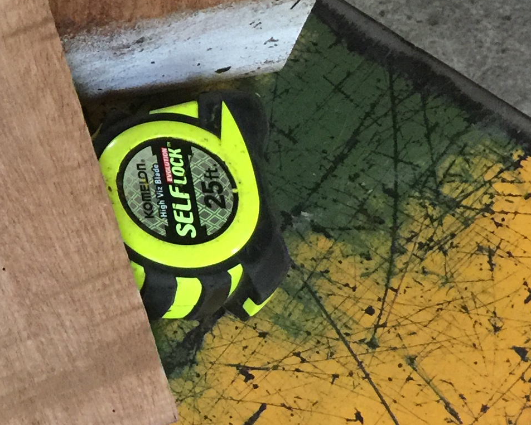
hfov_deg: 18.2
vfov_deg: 15.6
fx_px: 1525
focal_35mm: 97
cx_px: -197
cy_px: 15
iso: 100
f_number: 2.2
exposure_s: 1/10
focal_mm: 4.15
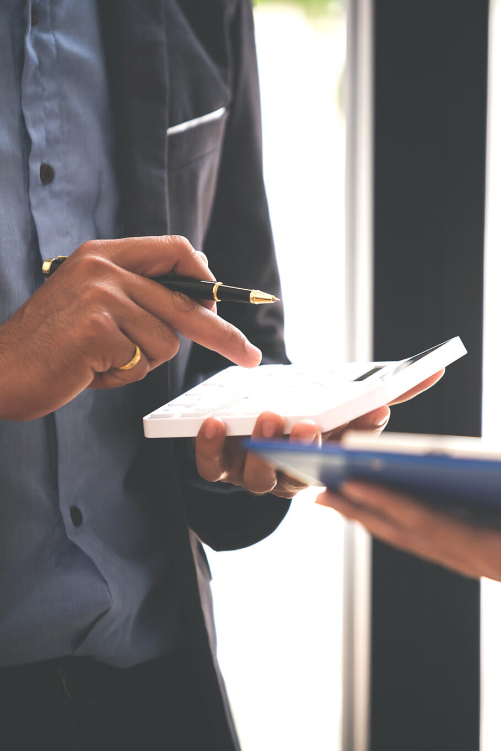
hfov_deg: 4.9
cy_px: 375
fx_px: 5801
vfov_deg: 7.4
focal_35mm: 278
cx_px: 353
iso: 160
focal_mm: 185
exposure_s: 1/200
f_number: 2.8
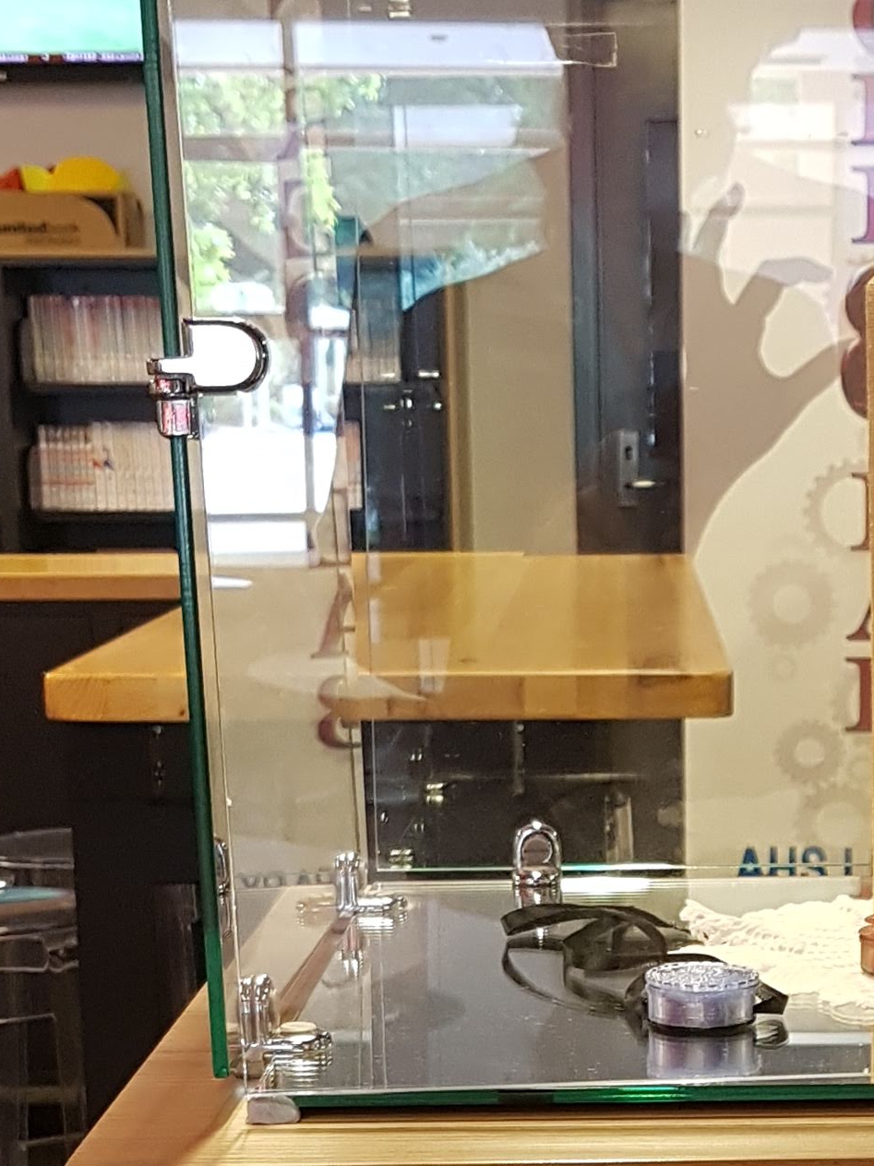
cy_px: 1122
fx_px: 2795
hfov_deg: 17.5
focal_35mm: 83
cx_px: 809
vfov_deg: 22.8
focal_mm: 4.2
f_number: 1.7
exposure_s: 1/30
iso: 160
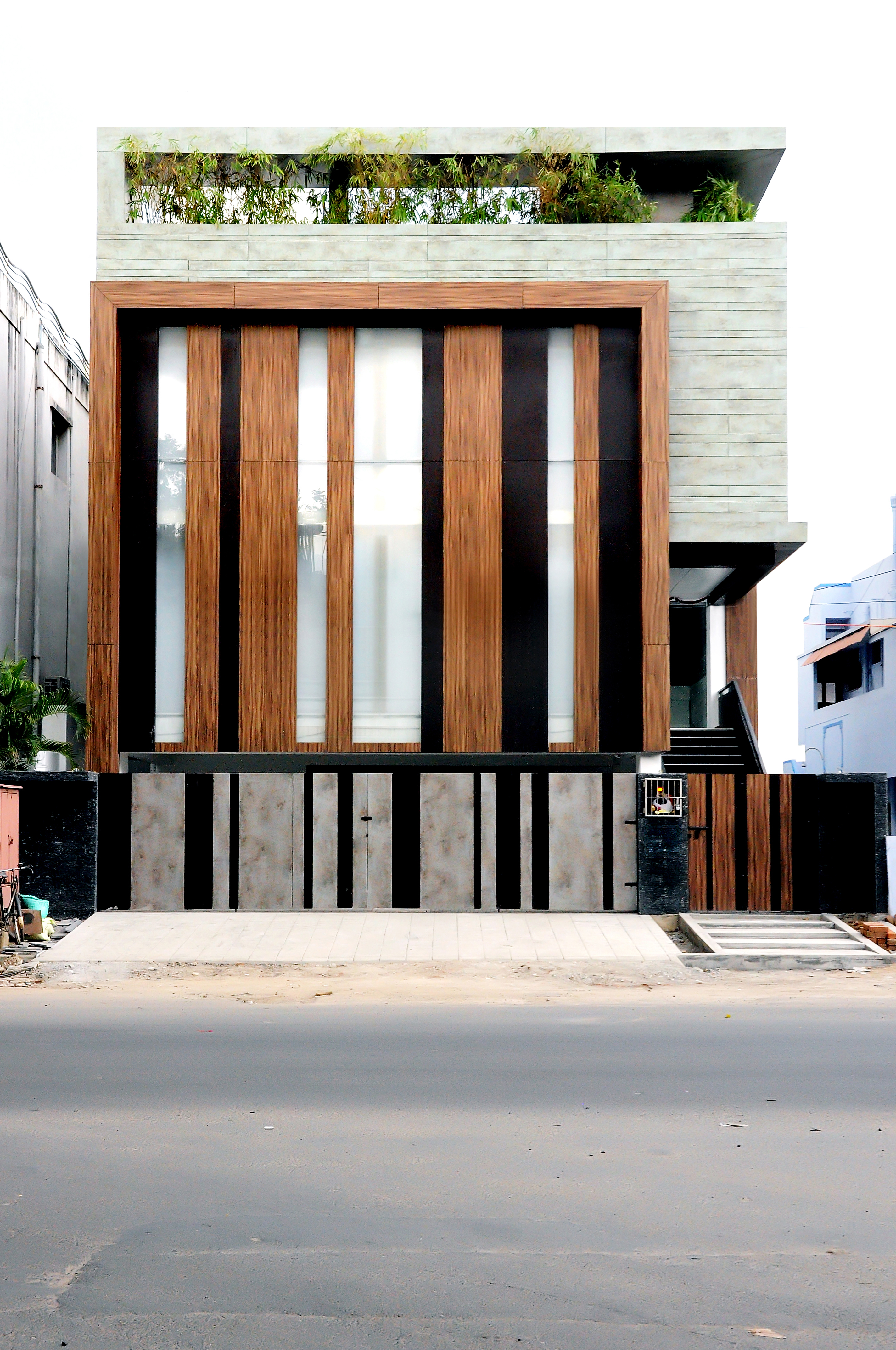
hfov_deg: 29.8
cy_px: 675
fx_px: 1684
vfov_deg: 43.7
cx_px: 448
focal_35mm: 45
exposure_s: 1/200
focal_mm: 30
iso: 2500
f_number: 11
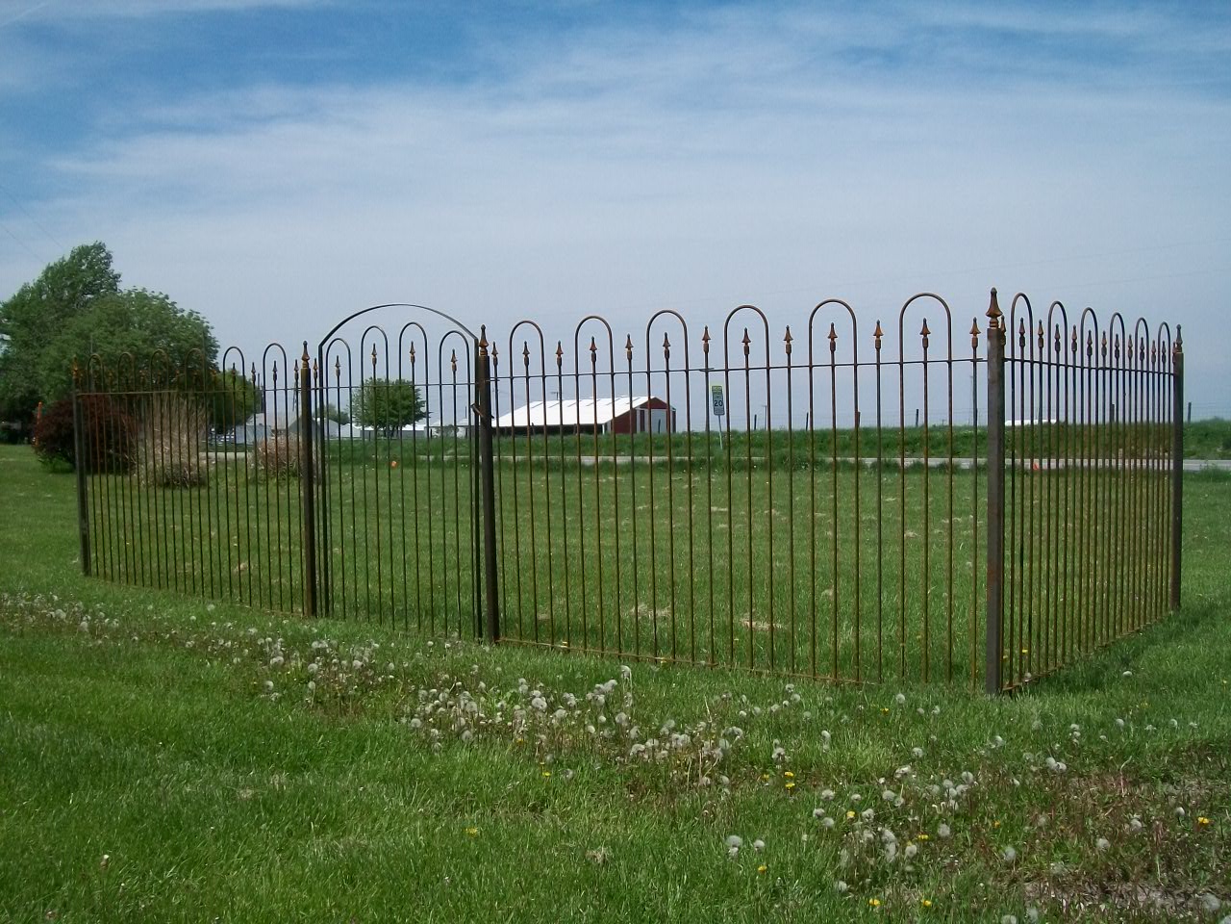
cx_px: 616
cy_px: 462
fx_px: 1280
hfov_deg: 51.4
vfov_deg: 39.7
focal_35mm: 36
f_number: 4.8
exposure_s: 1/800
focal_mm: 6
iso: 80
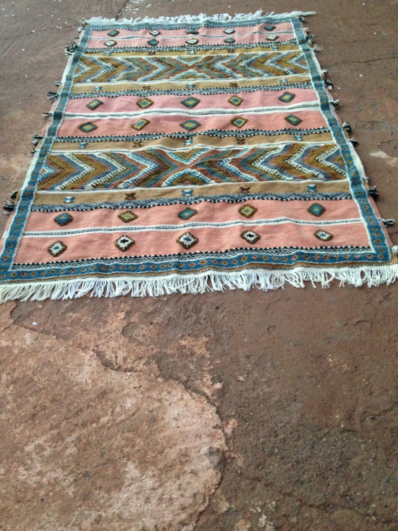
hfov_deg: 40.7
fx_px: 536
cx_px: 194
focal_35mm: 35
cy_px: 264
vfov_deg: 52.6
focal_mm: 4.12
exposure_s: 1/17
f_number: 2.4
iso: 320
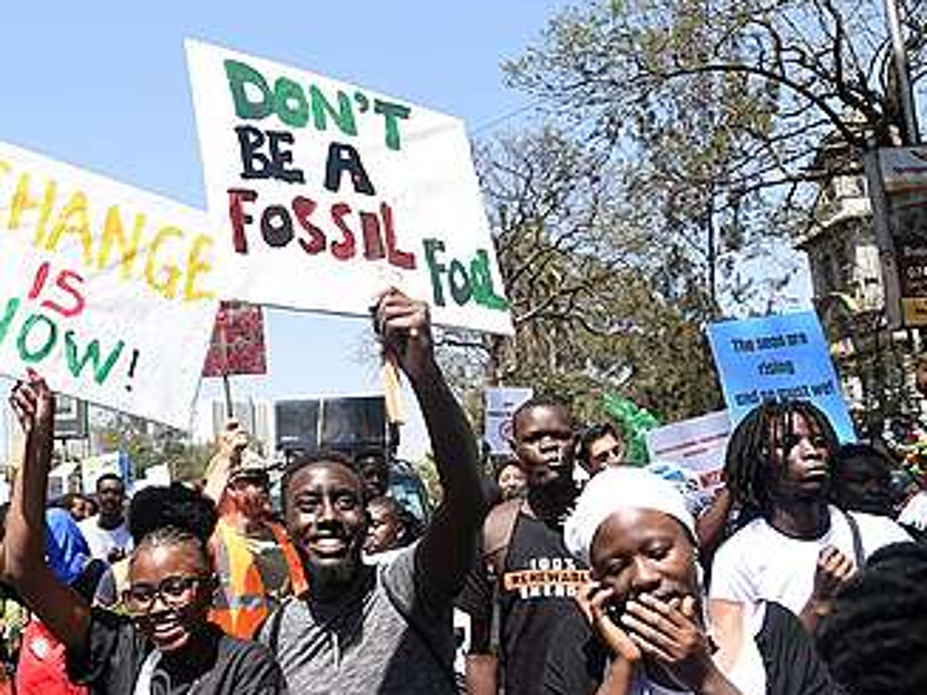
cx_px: 224
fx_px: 964
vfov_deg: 39.6
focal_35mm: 36
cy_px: 372
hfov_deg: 49.2
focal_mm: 24
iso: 320
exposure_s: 1/640
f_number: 5.6
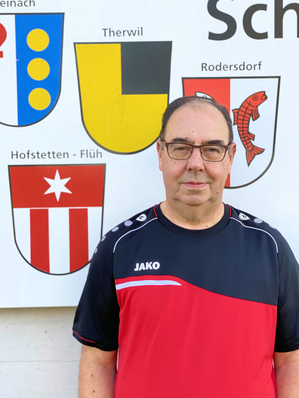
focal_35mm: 52
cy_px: 199
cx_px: 150
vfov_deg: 36.8
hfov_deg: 28.0
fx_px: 599
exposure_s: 1/122
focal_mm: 6
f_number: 2
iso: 40
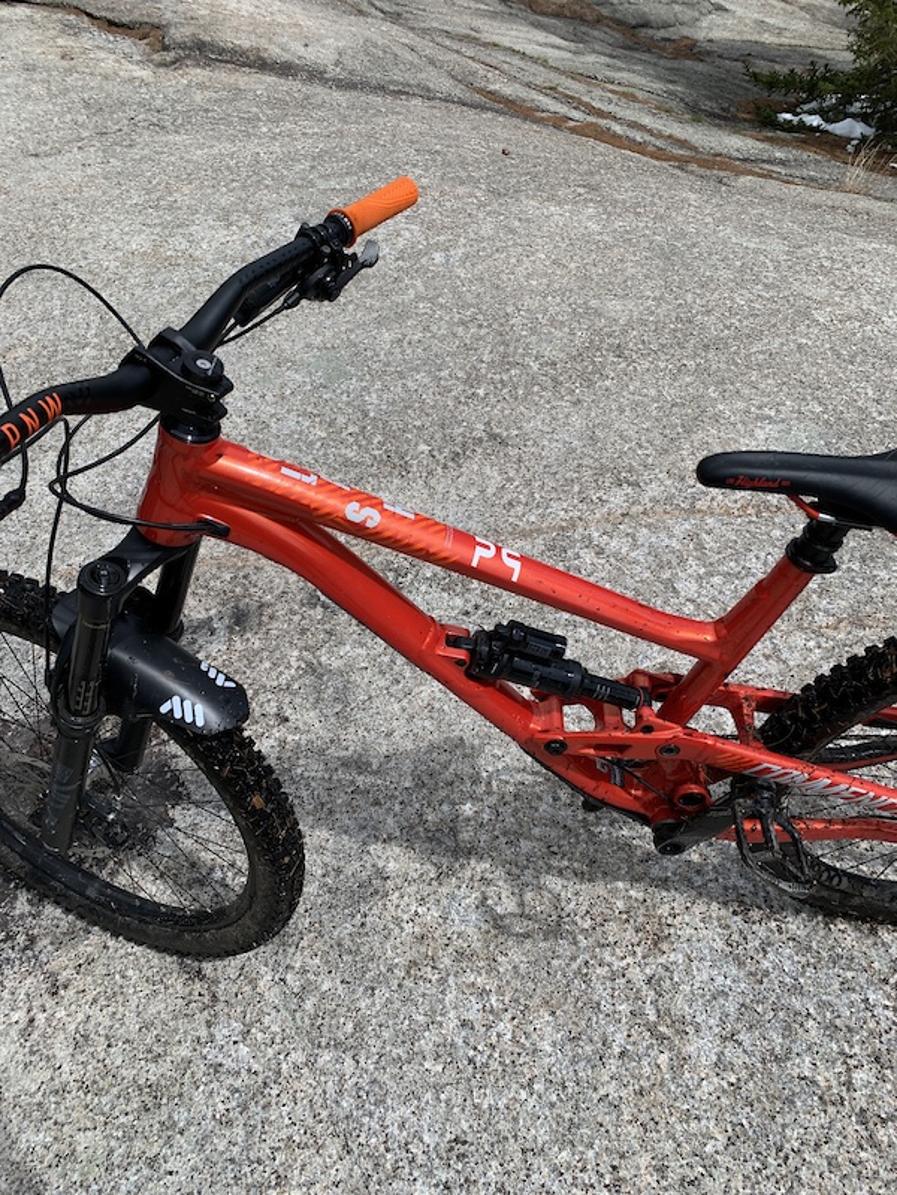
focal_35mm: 26
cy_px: 598
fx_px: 898
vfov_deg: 67.3
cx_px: 448
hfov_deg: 53.1
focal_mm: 4.25
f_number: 1.8
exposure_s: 1/3521
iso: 25
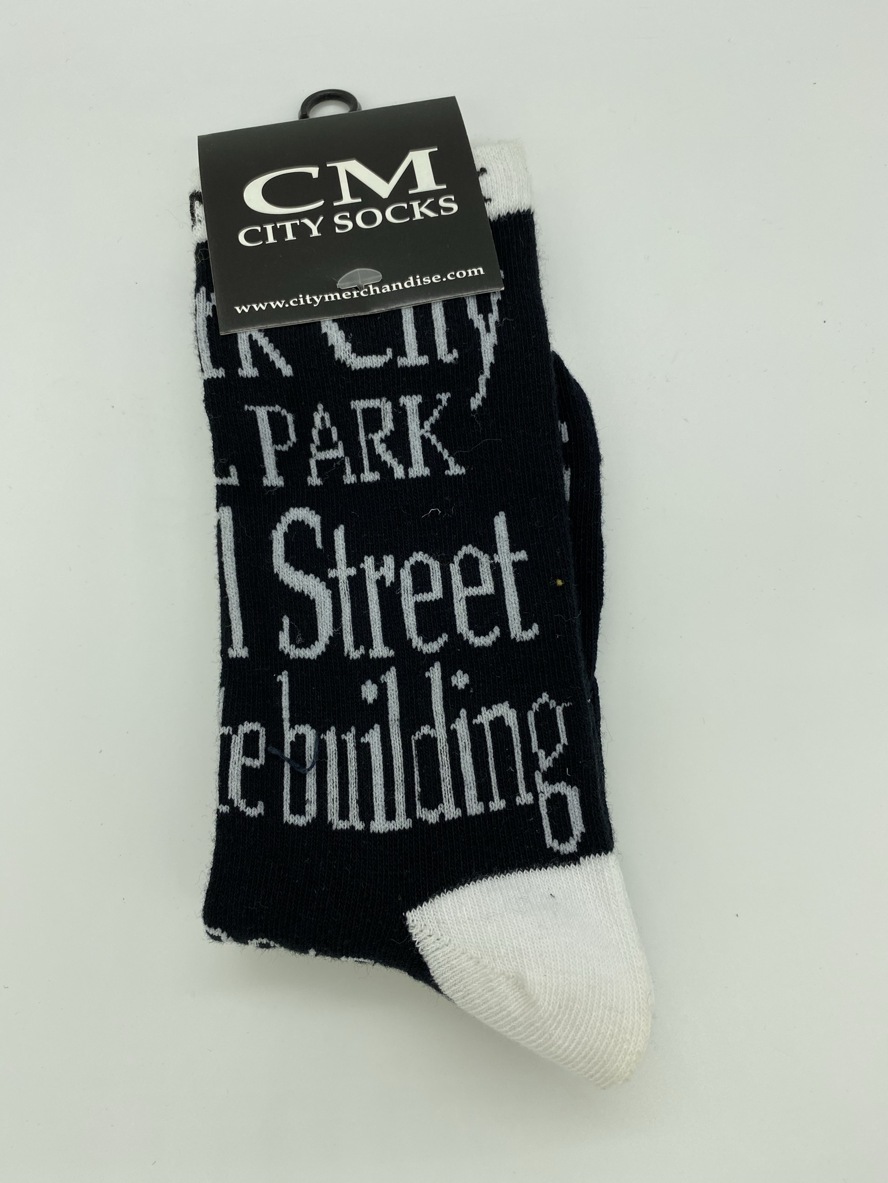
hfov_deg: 53.1
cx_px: 444
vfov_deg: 67.3
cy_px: 592
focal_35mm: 26
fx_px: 889
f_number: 1.8
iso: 32
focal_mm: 4.25
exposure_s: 1/706
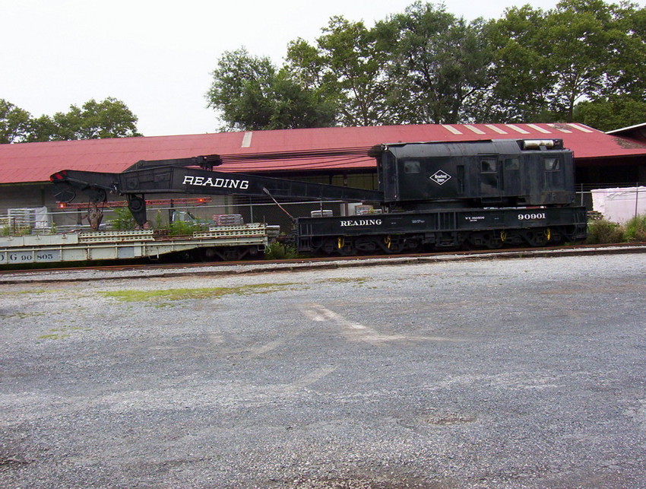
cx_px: 323
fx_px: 805
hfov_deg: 43.7
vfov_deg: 33.8
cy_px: 244
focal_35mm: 43
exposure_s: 1/527
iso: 100
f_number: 5.17
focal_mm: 5.77
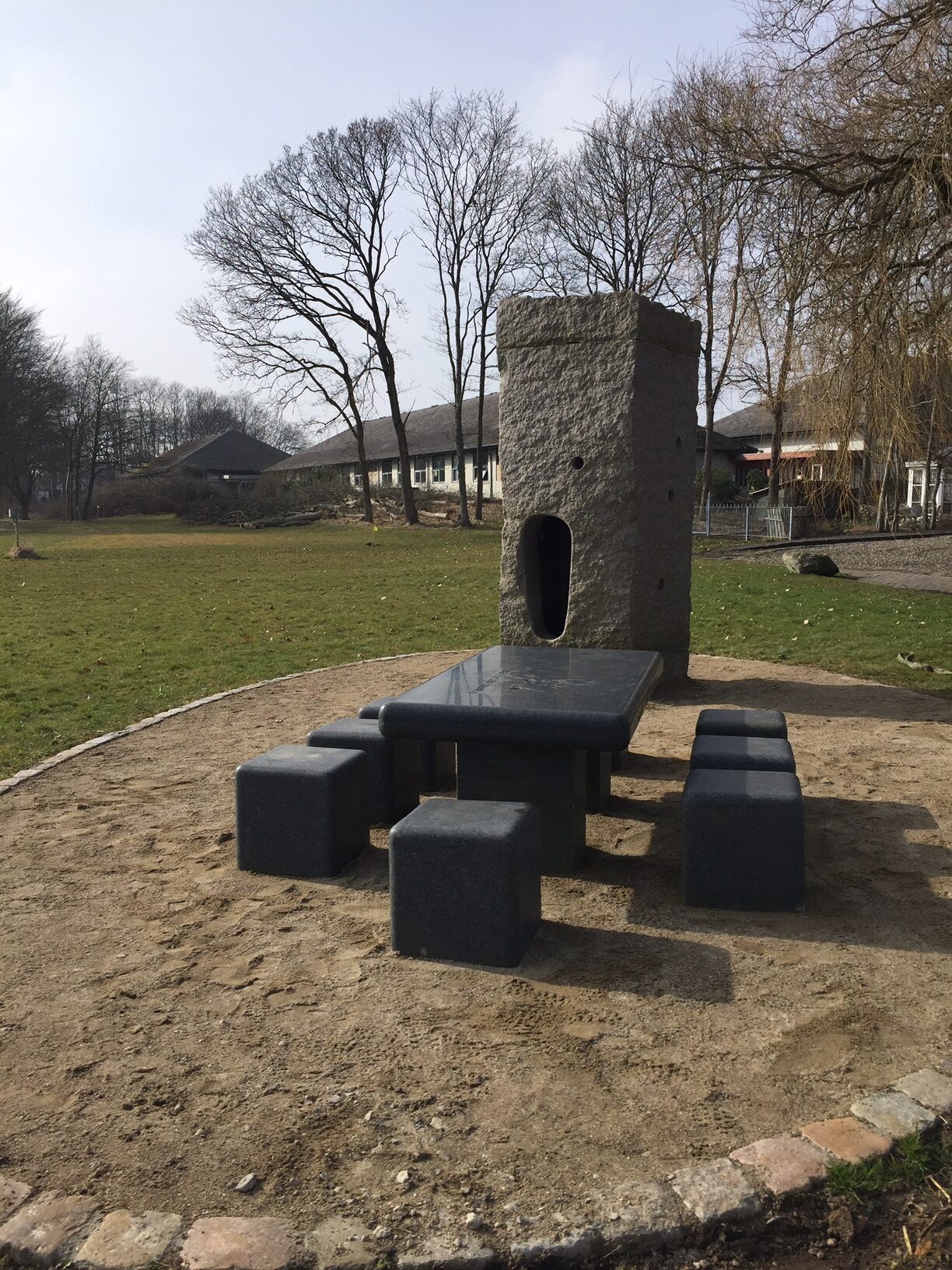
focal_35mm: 29
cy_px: 635
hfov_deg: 48.2
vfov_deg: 61.7
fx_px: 1063
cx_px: 476
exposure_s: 1/2639
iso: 32
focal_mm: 4.15
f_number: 2.2
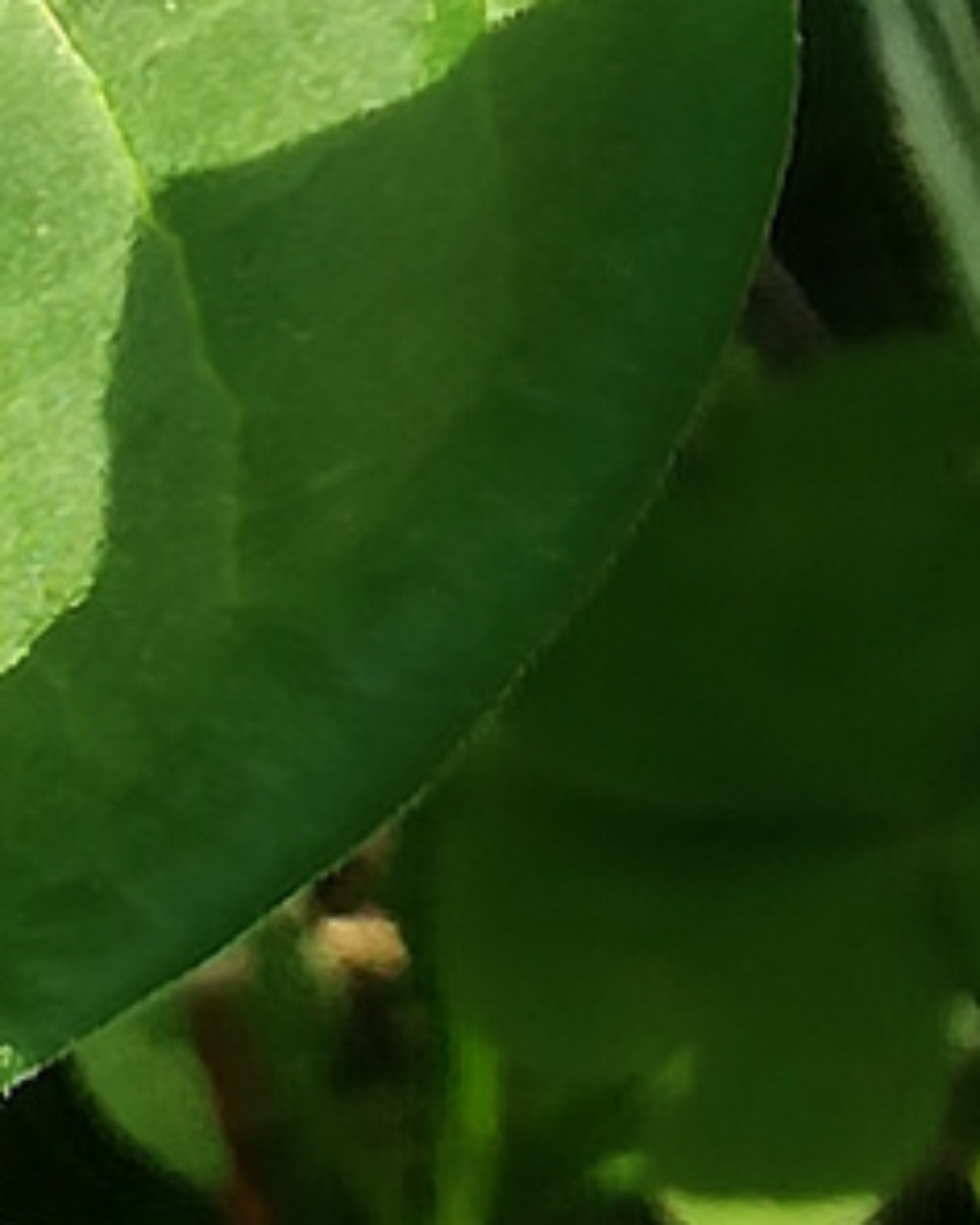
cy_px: -968
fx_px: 9970
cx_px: -42
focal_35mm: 275
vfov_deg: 6.9
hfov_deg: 5.6
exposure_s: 1/621
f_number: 2
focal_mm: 3.79
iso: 50
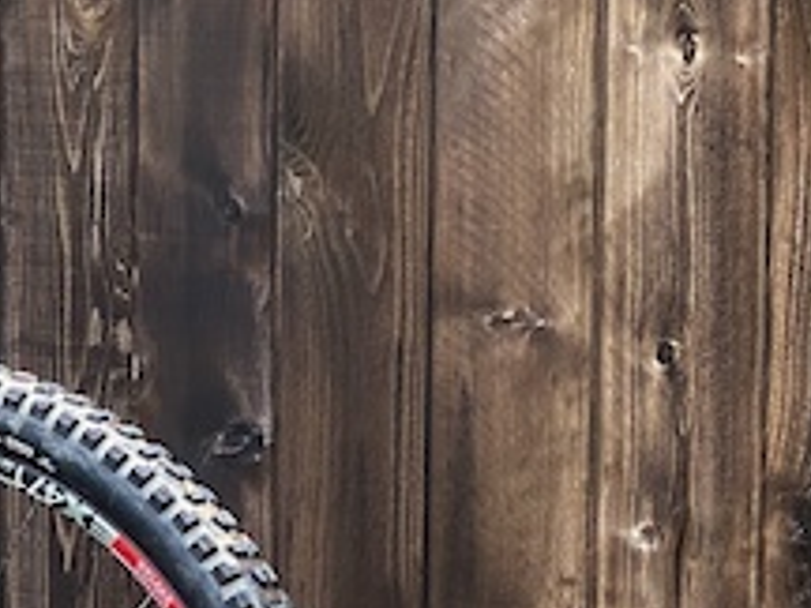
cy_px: 278
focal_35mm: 193
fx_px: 4522
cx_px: -680
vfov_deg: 7.7
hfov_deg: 9.7
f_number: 2
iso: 20
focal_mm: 6
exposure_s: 1/131
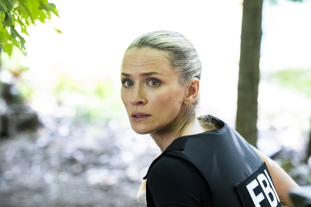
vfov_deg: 9.3
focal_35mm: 147
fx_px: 1270
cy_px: 104
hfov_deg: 14.0
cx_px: 156
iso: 4000
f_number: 4
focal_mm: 98
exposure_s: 1/640
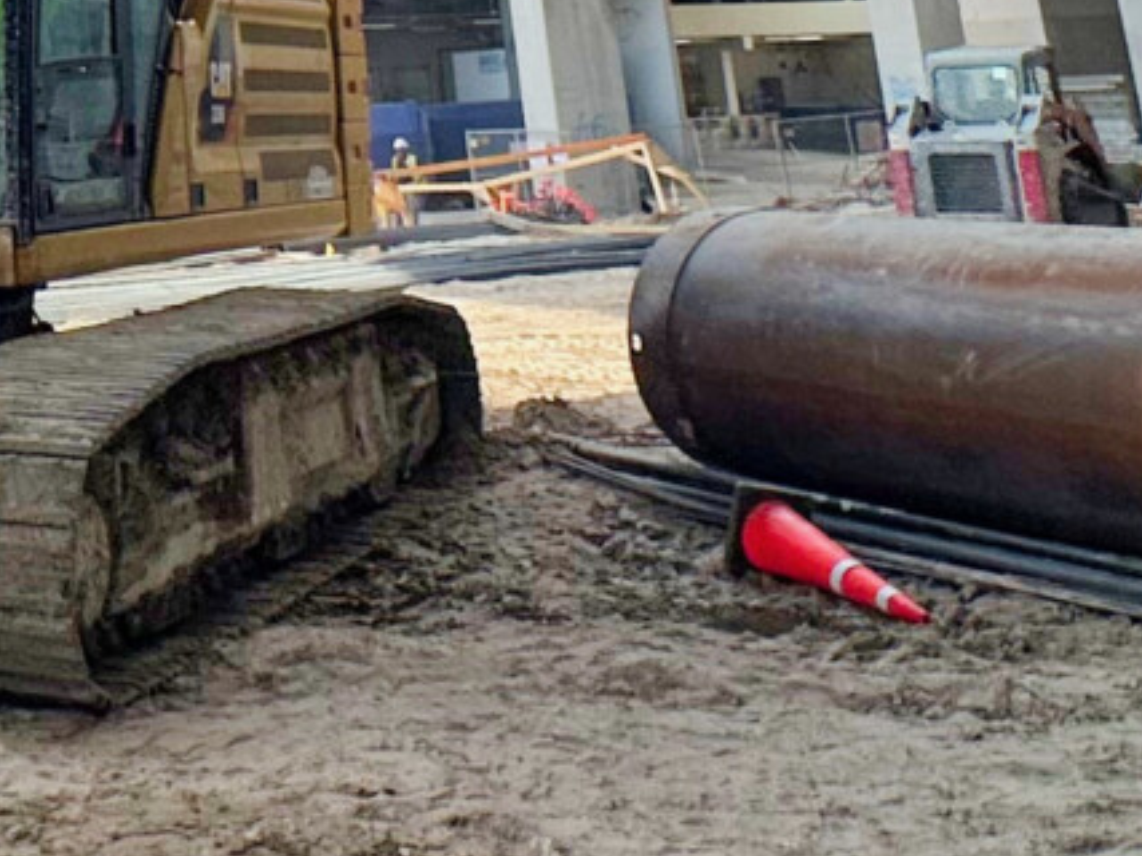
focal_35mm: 63
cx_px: -241
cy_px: -404
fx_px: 2078
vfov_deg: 20.2
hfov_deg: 27.0
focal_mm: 2.22
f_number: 2.2
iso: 50
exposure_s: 1/2053
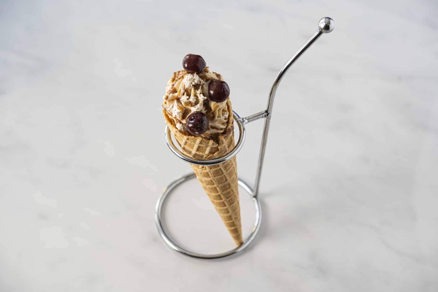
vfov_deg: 22.6
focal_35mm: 60
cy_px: 146
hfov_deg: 33.4
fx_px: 730
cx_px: 219
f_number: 5.6
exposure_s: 1/250
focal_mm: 60
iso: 250
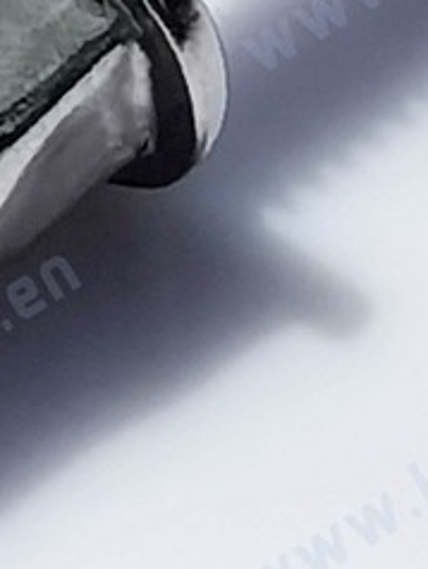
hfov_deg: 2.2
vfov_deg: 2.9
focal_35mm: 680
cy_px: -373
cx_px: -560
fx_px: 11190
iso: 50
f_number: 1.9
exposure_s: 1/10753
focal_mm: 6.71
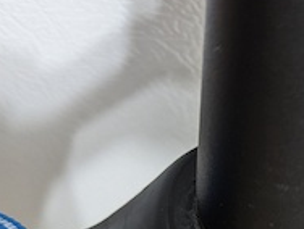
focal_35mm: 102
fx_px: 898
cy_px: 281
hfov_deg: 18.5
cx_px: 331
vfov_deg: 14.1
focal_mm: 6.81
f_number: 1.85
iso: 451
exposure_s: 1/55.2
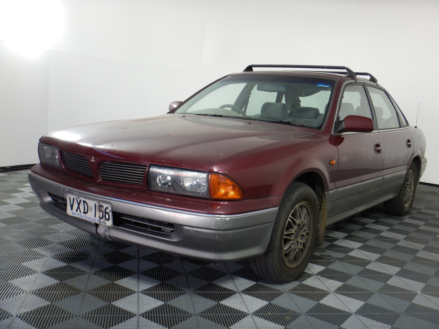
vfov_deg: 38.7
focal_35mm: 37
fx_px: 469
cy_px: 164
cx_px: 220
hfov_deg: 50.1
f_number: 4.2
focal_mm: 6.6
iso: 125
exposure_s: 1/40
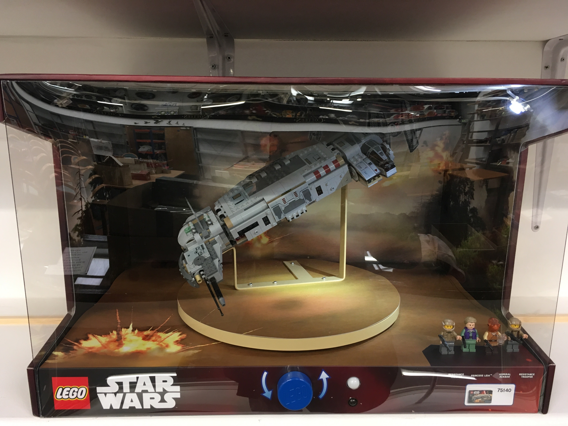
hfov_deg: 61.7
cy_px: 213
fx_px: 476
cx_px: 284
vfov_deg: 48.2
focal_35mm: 29
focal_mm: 4.15
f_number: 2.2
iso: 125
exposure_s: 1/33
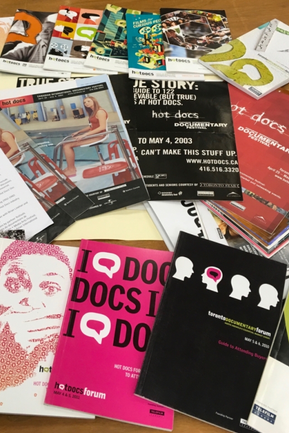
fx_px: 373
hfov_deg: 42.2
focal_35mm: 31
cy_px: 219
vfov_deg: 60.3
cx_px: 123
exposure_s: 1/30
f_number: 2.2
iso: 40
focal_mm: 4.15
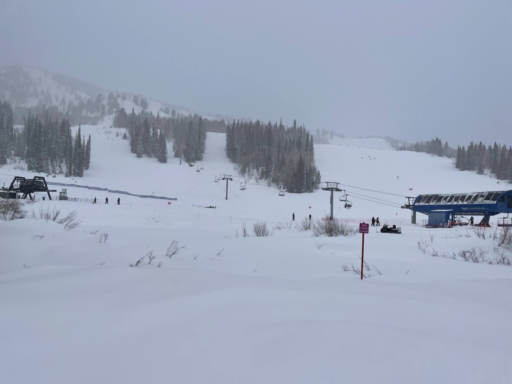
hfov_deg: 67.3
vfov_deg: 53.1
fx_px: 385
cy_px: 192
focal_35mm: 26
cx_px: 256
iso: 32
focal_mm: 4.2
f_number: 1.6
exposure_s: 1/4651
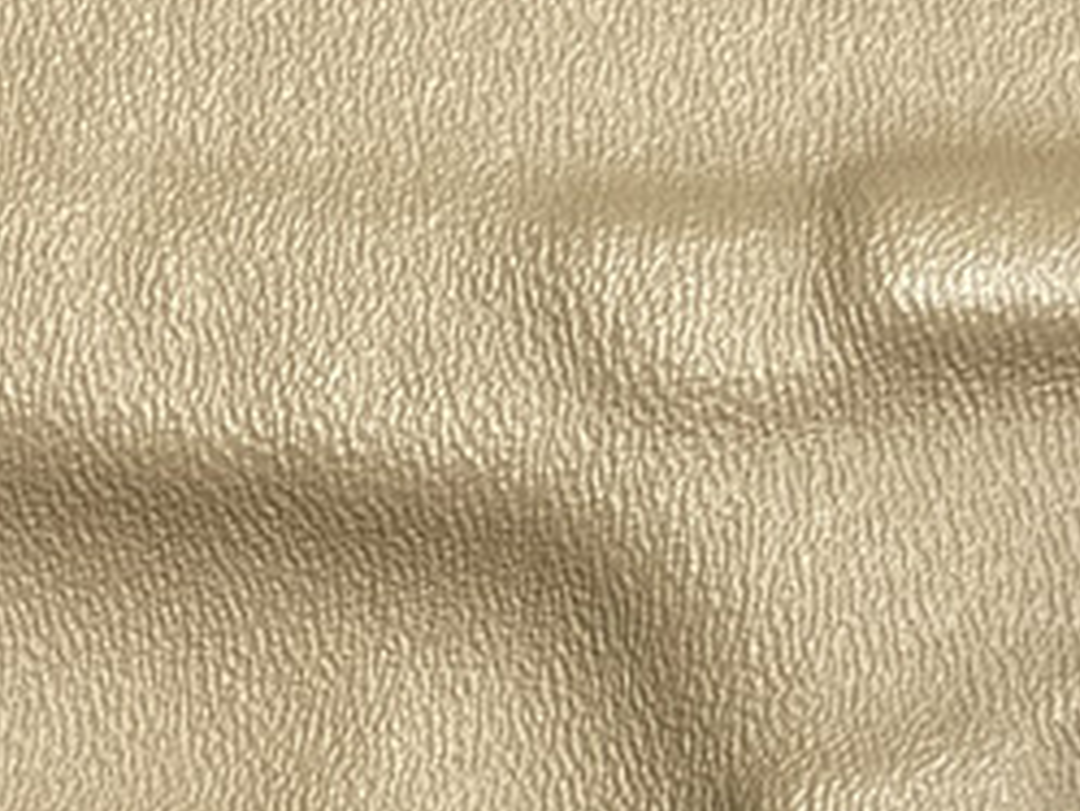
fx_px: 3746
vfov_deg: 12.2
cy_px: 802
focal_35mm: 120
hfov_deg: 16.4
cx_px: 596
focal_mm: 3.99
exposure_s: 1/60
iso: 320
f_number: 1.8
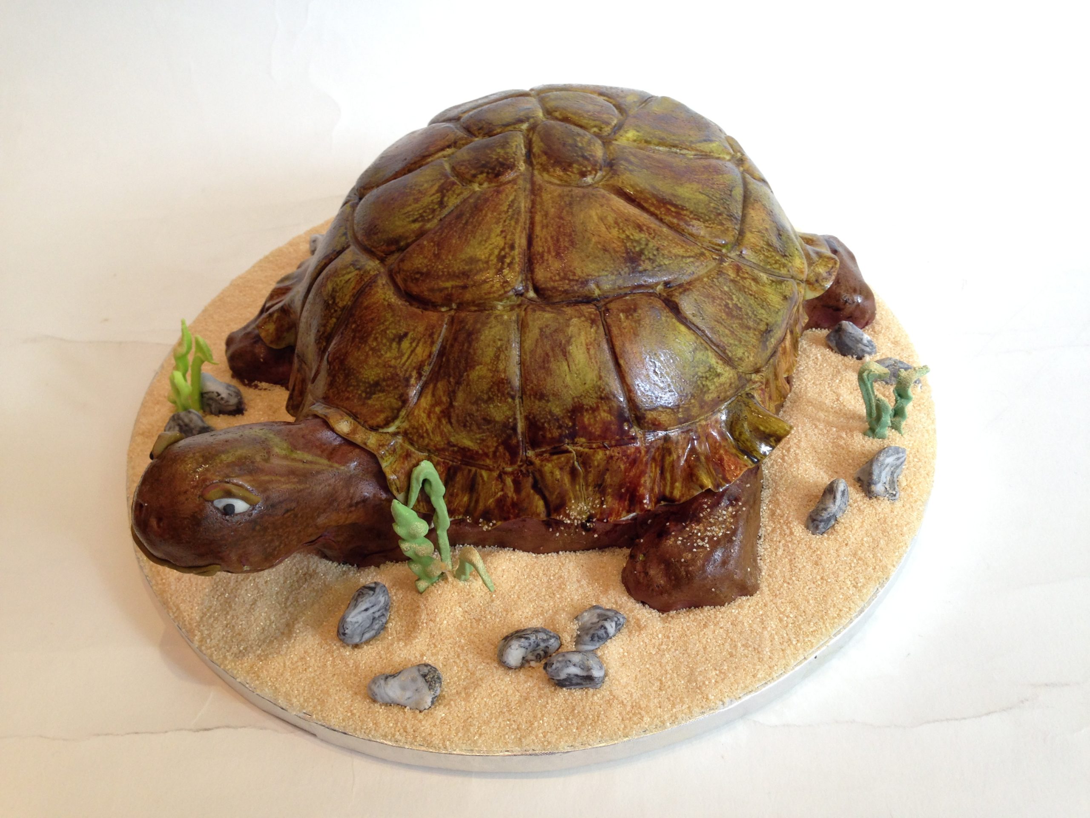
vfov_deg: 42.9
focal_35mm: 33
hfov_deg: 55.4
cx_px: 545
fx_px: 1039
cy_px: 409
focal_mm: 4.12
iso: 80
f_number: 2.4
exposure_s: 1/20
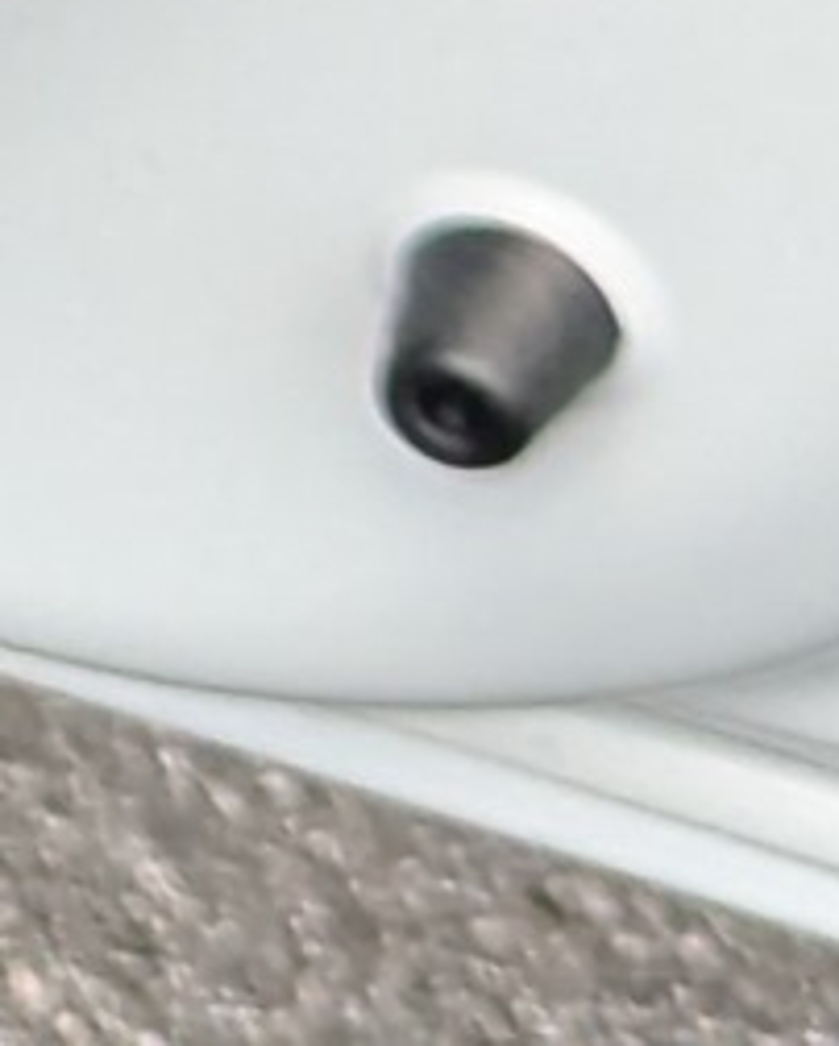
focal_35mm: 476
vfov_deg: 3.9
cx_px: -4054
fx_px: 14757
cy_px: -2918
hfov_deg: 3.0
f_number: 1.85
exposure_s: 1/633
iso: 44
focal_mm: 6.81
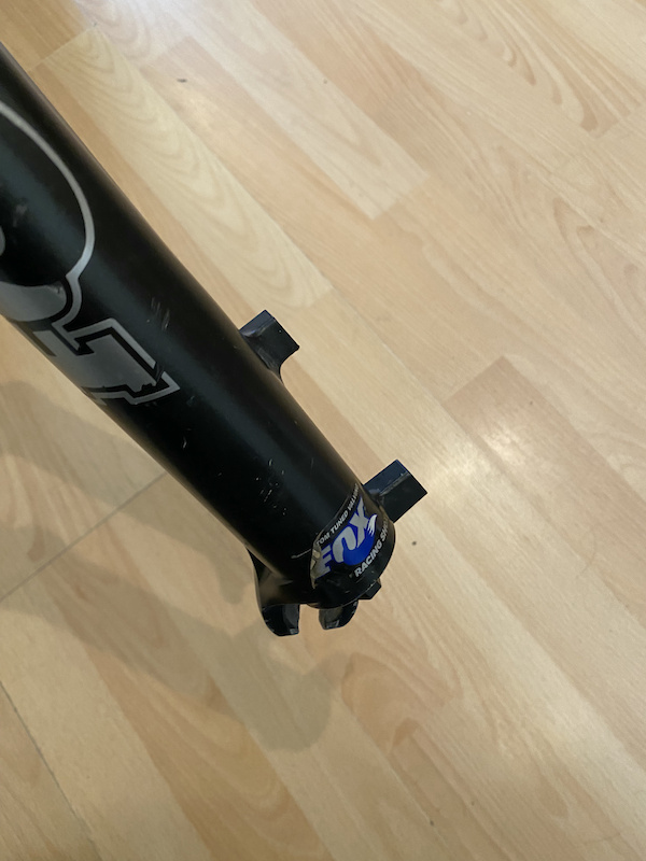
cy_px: 430
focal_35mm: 26
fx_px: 647
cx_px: 323
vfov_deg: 67.3
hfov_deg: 53.1
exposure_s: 1/50
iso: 250
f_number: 1.8
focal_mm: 4.25
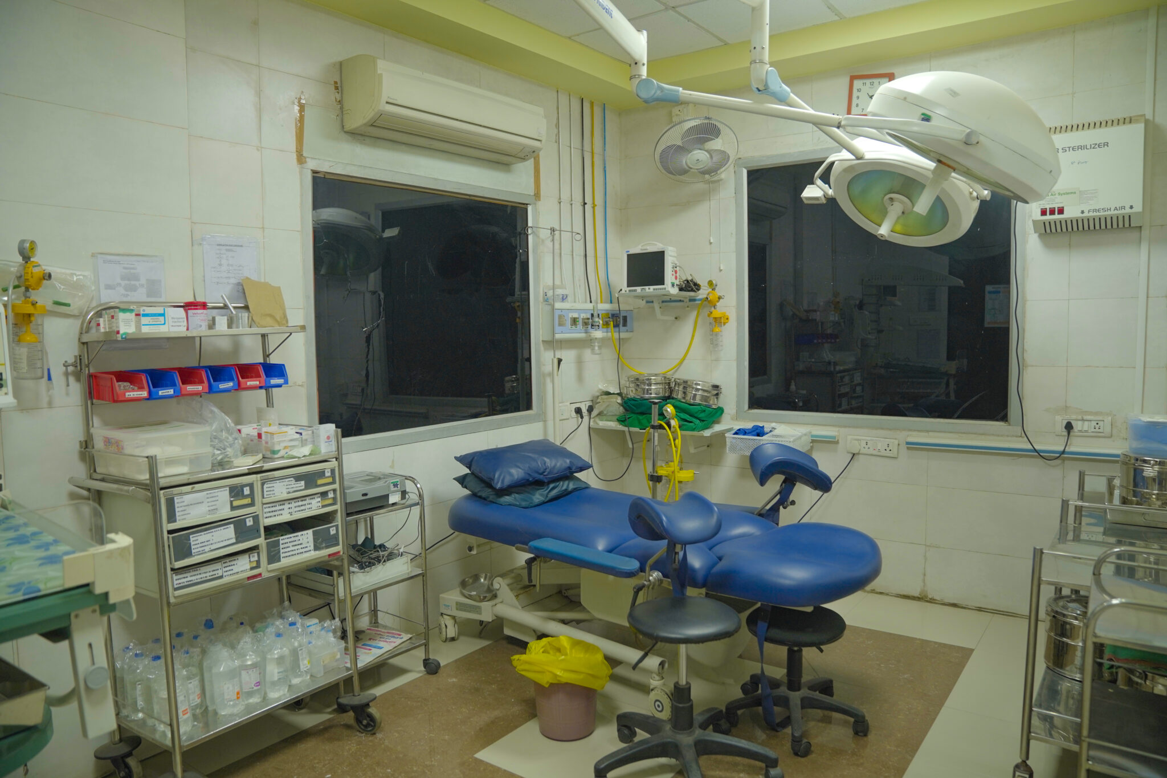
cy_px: 389
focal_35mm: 24
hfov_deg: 73.7
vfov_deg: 53.1
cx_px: 584
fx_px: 778
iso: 3200
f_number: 2.8
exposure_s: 1/100
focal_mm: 24
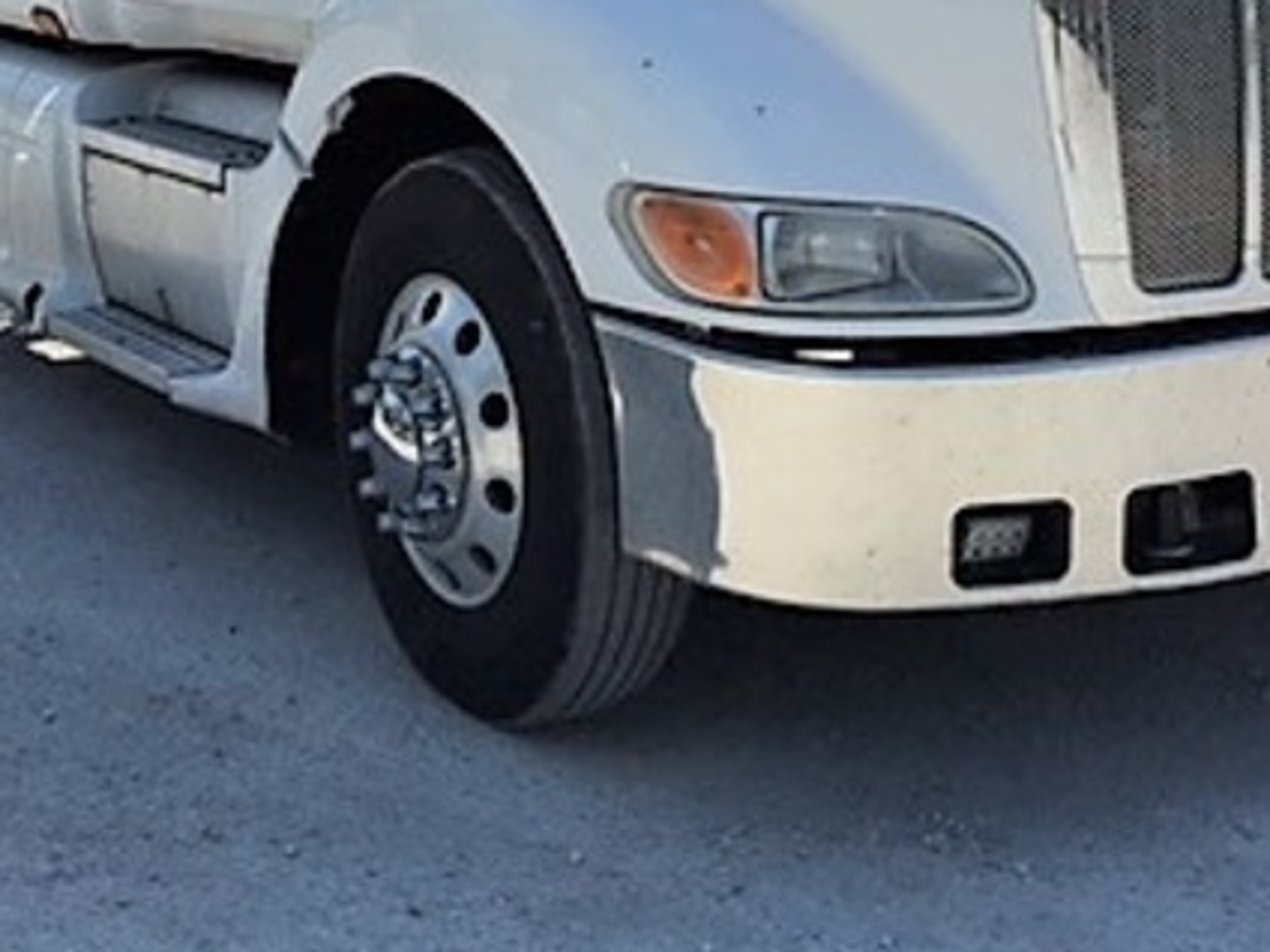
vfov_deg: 19.8
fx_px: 2568
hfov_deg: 27.8
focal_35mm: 70
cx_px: 638
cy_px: -177
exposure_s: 1/2024
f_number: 2.2
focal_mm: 4.15
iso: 25
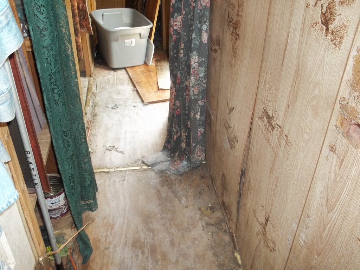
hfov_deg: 55.4
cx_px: 180
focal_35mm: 33
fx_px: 343
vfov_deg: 42.9
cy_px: 135
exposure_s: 1/30
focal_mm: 5.9
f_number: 3.3
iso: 160
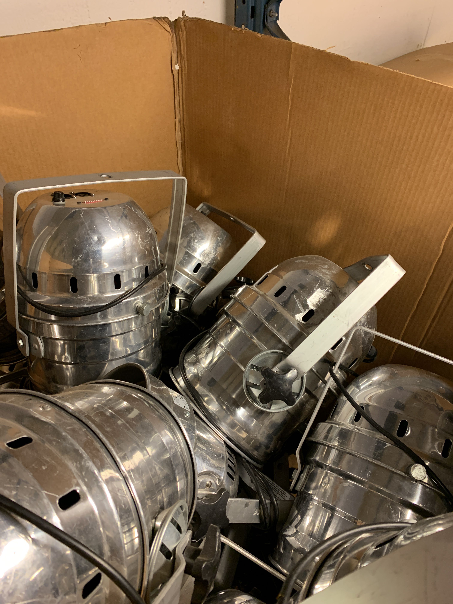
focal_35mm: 26
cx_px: 226
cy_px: 302
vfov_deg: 67.3
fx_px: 454
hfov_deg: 53.1
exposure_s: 1/50
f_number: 1.8
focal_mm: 4.25
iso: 200
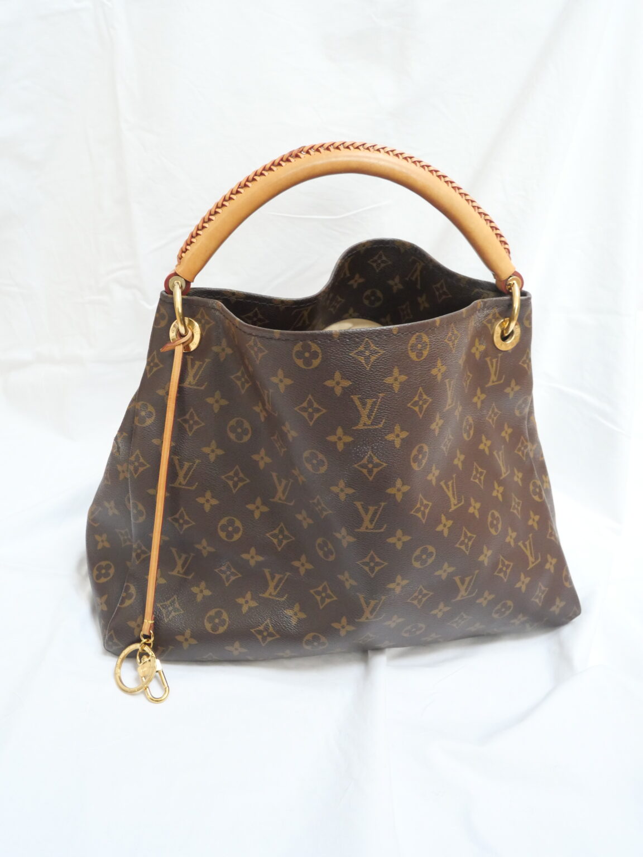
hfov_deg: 44.2
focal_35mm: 32
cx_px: 322
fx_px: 793
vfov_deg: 56.8
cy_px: 428
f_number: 3.9
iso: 3200
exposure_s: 1/30
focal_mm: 16
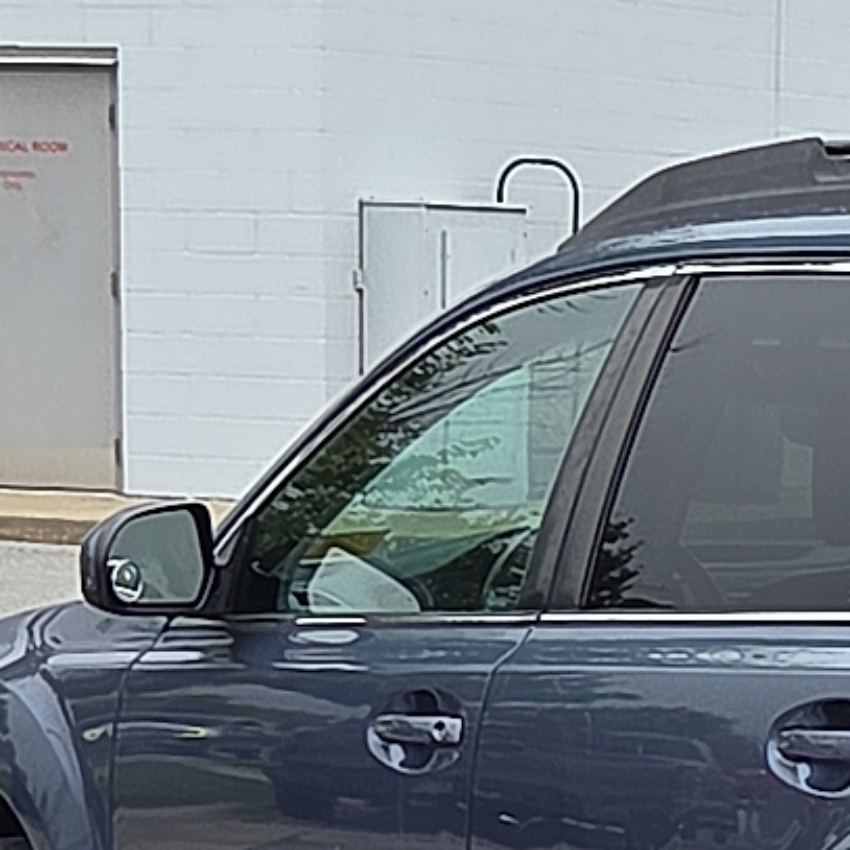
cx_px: 1326
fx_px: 5501
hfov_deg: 8.6
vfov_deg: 8.7
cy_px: 1036
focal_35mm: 198
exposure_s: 1/1250
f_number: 1.8
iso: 76
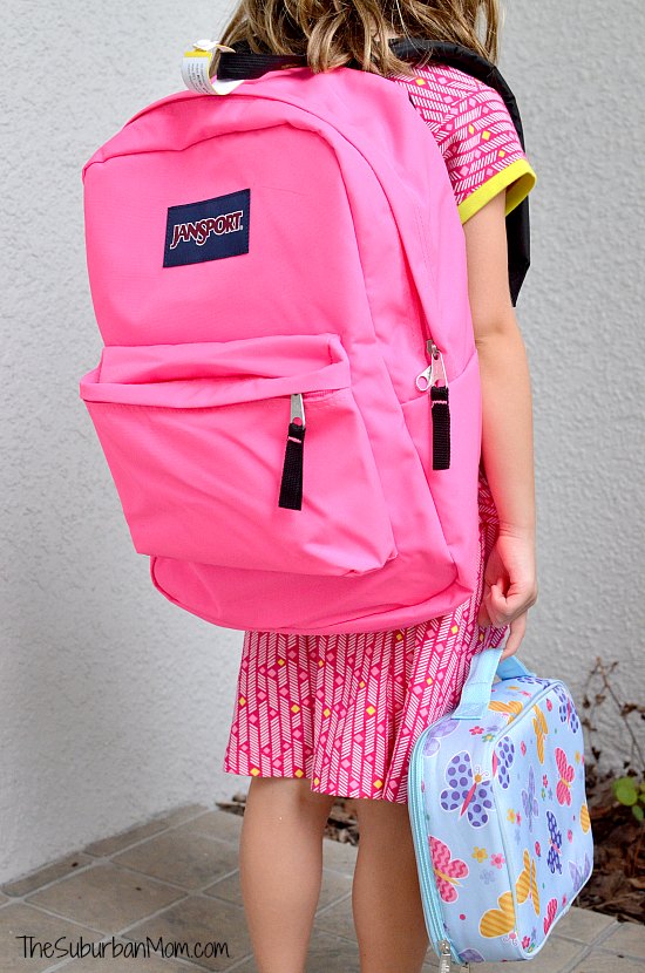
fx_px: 1417
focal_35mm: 52
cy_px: 486
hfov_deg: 25.6
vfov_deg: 37.9
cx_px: 322
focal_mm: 35
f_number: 5
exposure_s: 1/400
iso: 1250
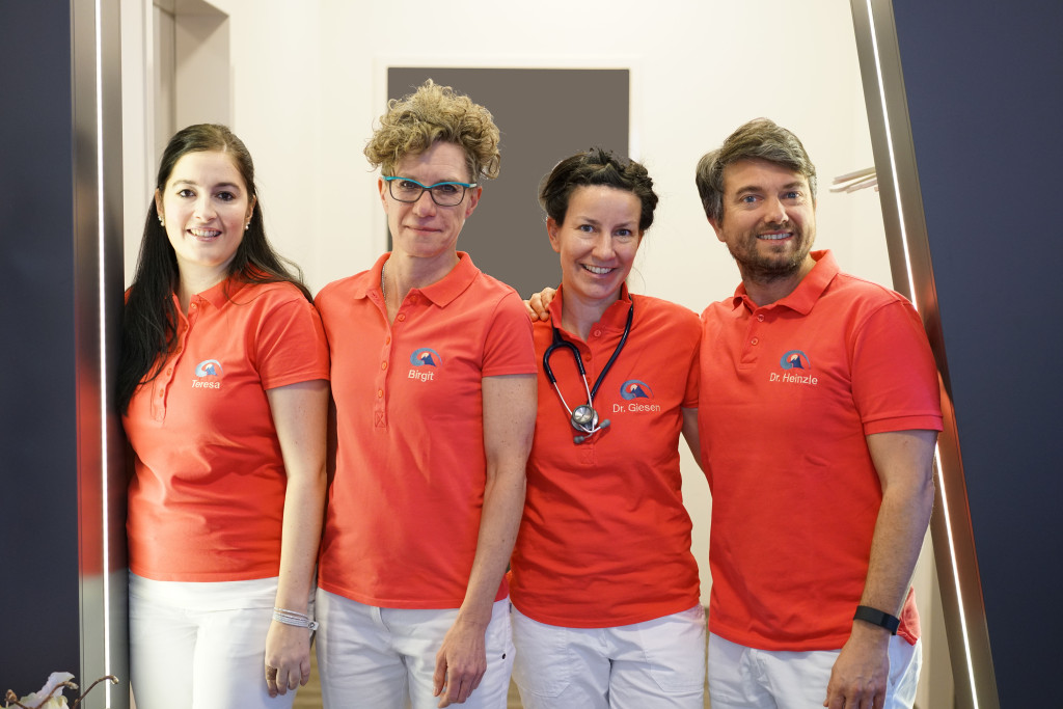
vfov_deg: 24.6
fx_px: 1624
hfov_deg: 36.2
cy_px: 354
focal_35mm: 55
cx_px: 532
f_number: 2.8
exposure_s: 1/160
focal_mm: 55
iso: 1600
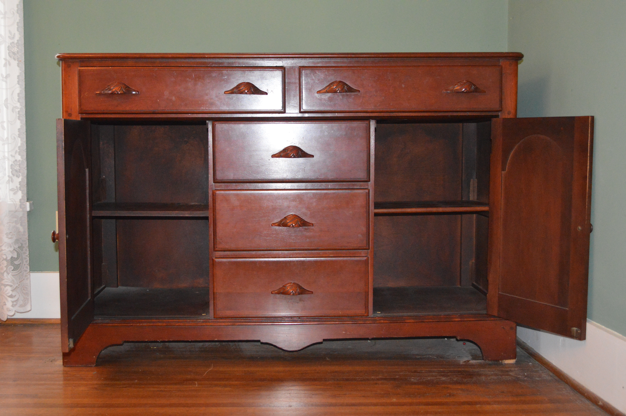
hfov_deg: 45.0
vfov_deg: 30.8
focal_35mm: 44
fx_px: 756
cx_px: 313
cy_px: 208
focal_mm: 29
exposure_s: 1/60
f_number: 4.5
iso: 3200
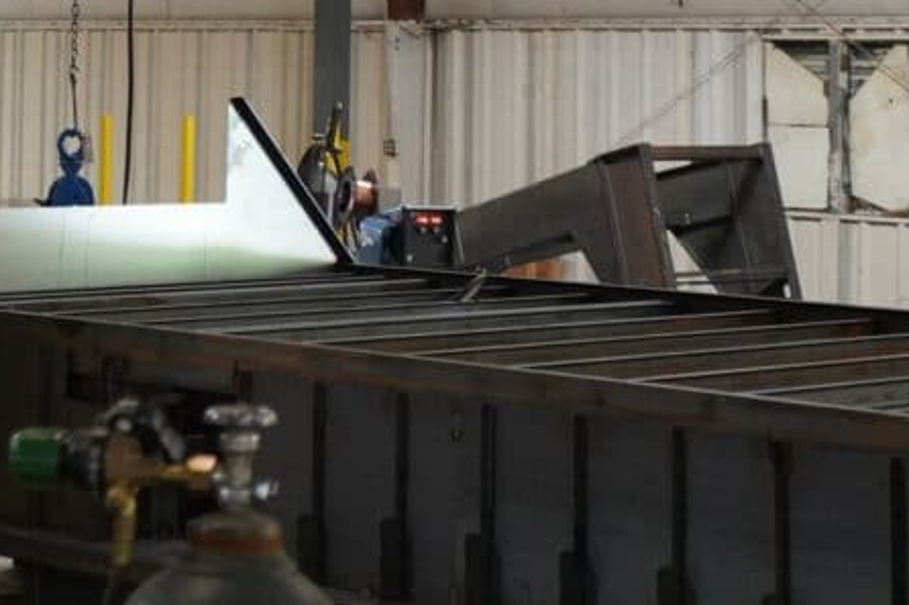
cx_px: 416
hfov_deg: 18.1
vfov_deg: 11.8
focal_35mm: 113
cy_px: -194
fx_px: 2852
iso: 4000
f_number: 4
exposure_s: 1/160
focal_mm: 35
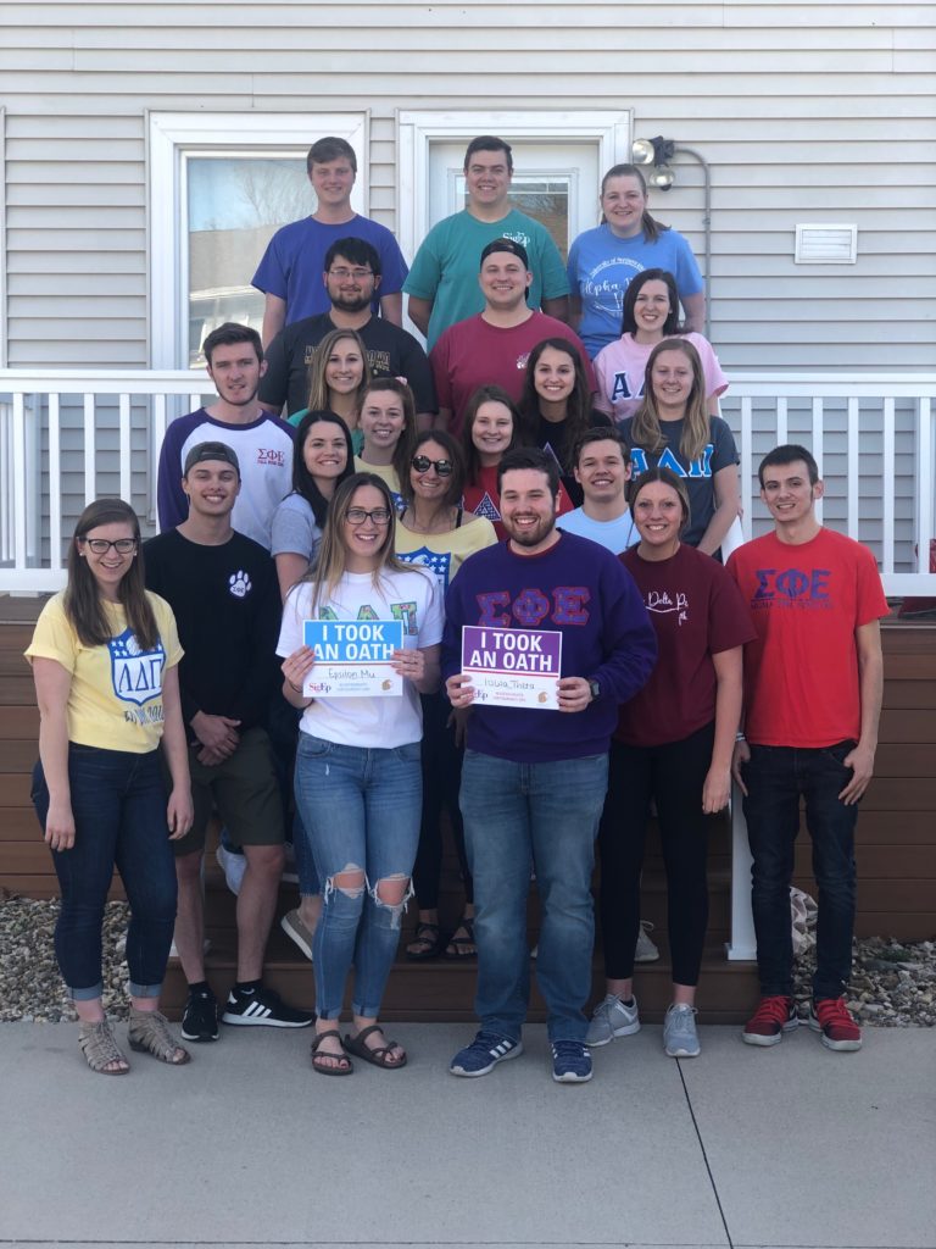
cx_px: 468
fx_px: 2055
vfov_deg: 33.8
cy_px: 624
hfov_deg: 25.7
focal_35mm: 57
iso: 32
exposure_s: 1/120
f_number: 2.8
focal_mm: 6.6
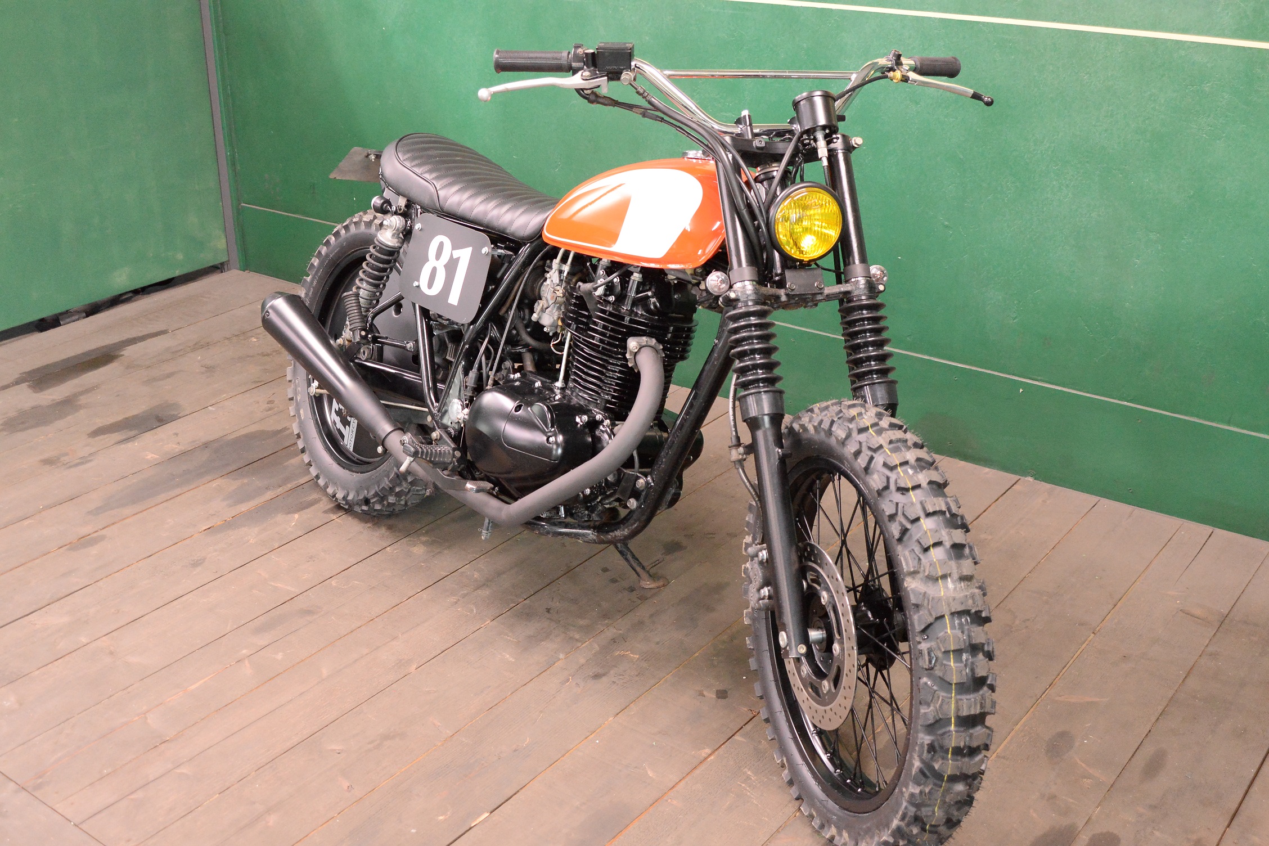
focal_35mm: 42
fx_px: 1480
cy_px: 423
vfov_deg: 31.9
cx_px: 634
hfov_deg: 46.4
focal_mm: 42
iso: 6400
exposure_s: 1/40
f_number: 6.3
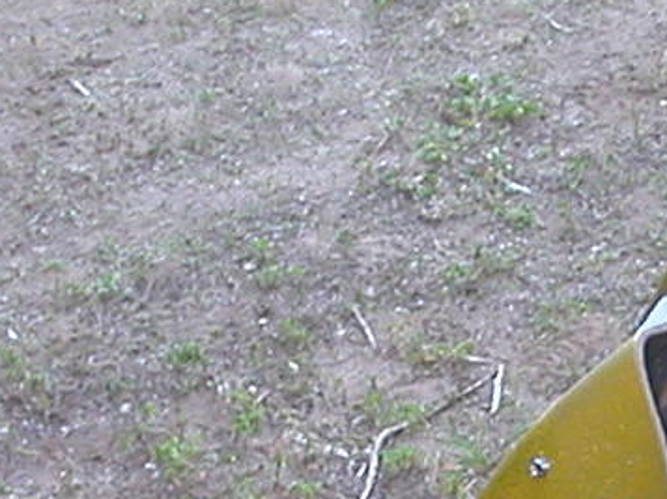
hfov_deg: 11.8
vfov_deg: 8.8
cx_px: 693
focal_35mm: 166
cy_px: 619
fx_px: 3195
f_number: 2.7
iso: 100
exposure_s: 1/30
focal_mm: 5.6
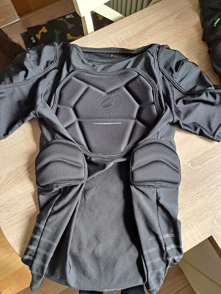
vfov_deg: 71.6
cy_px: 147
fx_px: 204
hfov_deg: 56.8
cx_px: 110
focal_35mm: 24
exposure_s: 1/50
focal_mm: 5.23
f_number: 1.8
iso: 160
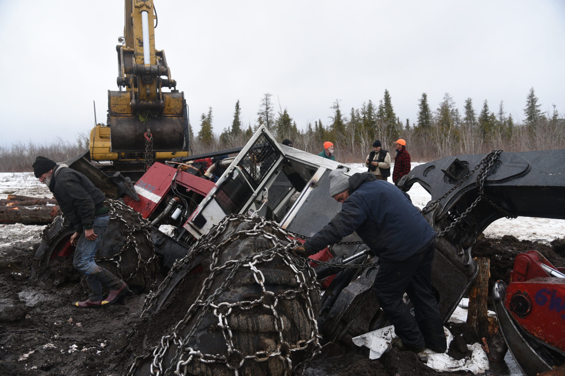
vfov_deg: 43.6
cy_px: 188
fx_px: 471
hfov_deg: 61.9
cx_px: 282
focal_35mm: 30
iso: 400
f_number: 4
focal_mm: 30
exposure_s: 1/640
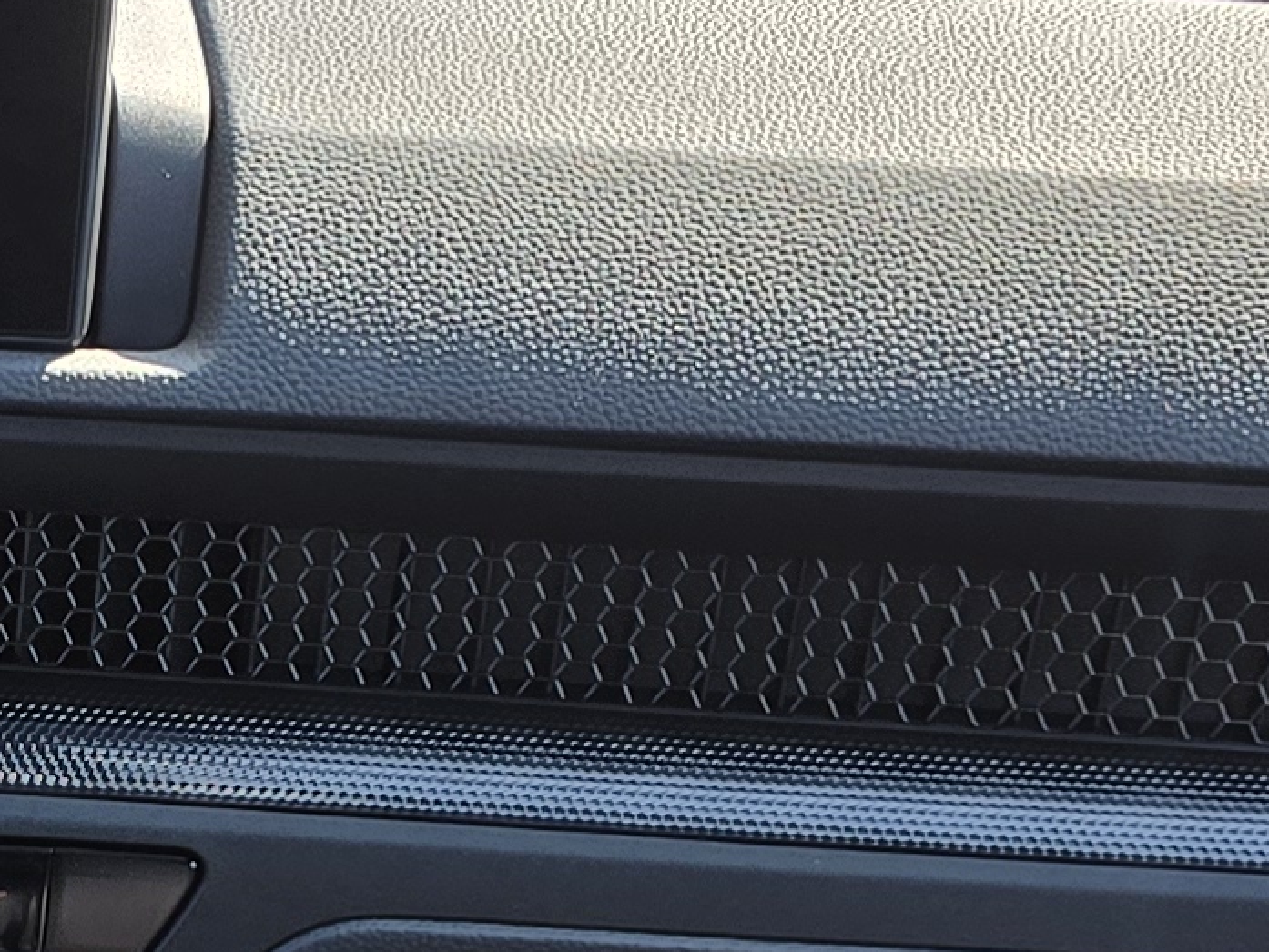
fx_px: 4840
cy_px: 1975
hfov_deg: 13.9
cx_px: -728
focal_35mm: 132
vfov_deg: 10.3
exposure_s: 1/180
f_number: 1.7
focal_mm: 6.3
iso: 25
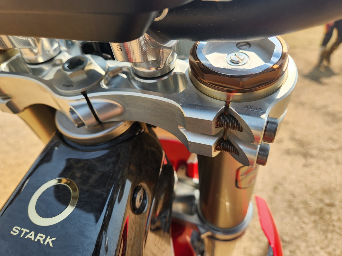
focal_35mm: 23
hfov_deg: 73.9
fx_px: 227
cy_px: 128
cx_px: 171
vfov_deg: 58.9
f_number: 1.8
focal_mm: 5.4
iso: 20
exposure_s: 1/779
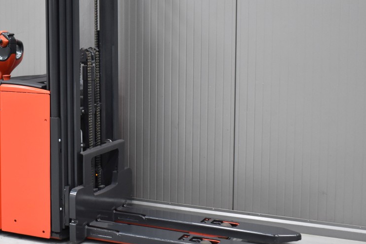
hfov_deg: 29.2
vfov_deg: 20.0
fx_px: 691
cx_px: 94
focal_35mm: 68
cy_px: 83
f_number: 4.2
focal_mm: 28
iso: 1600
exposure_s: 1/50
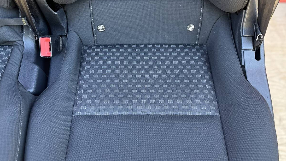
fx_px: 288
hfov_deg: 52.8
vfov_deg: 31.2
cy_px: 77
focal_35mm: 38
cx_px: 143
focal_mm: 5.1
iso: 125
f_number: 1.6
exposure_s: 1/105
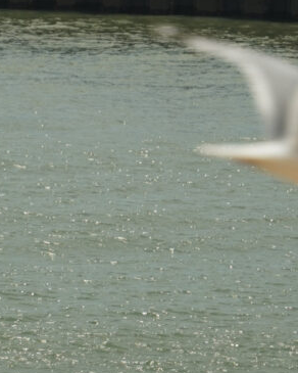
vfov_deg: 2.4
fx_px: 8709
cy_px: 76
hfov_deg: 2.0
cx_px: 102
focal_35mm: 790
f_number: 5.6
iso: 320
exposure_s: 1/250
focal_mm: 200
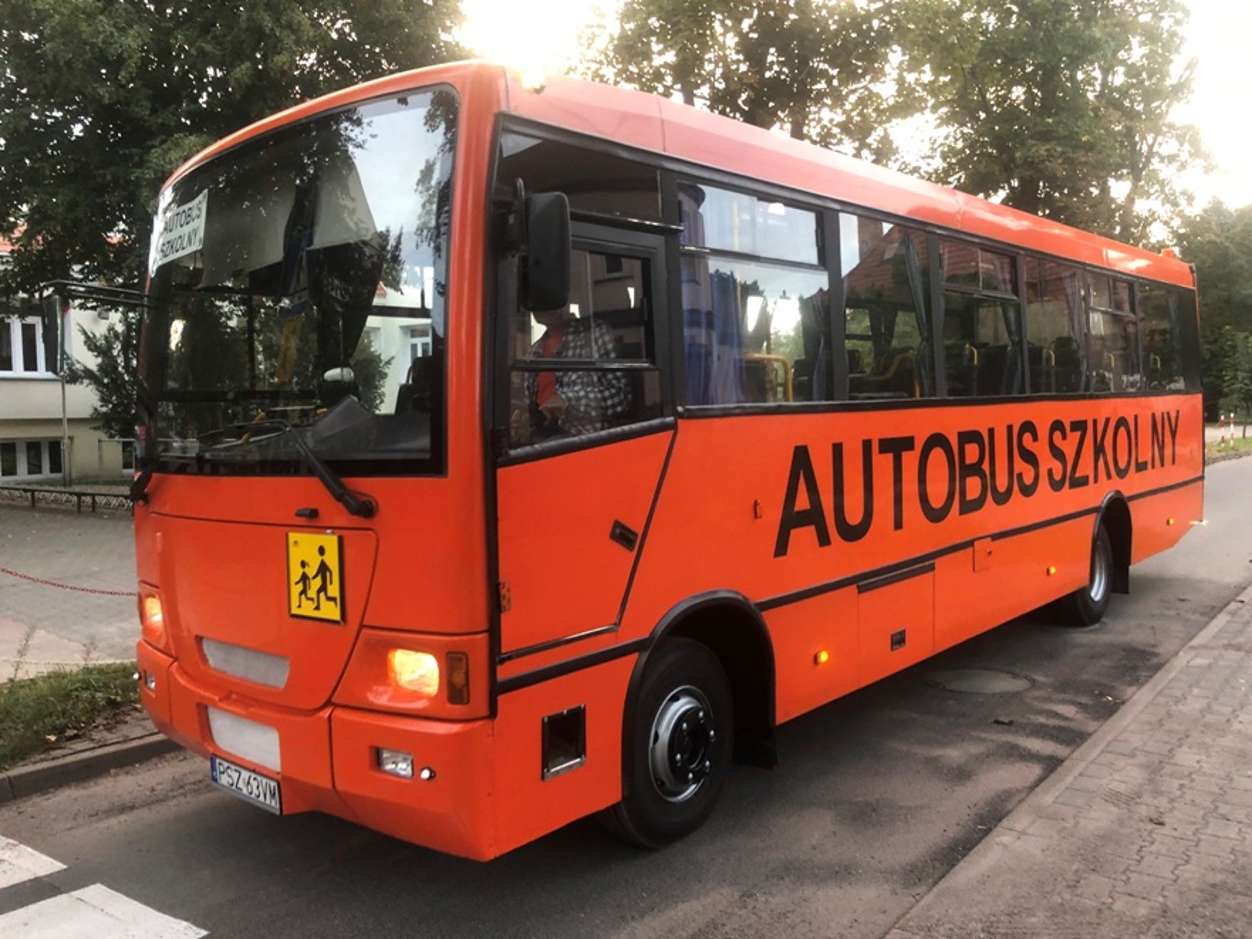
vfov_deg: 49.8
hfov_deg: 63.4
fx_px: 1013
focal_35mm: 28
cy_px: 470
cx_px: 626
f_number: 1.8
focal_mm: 3.99
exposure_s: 1/30
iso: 40
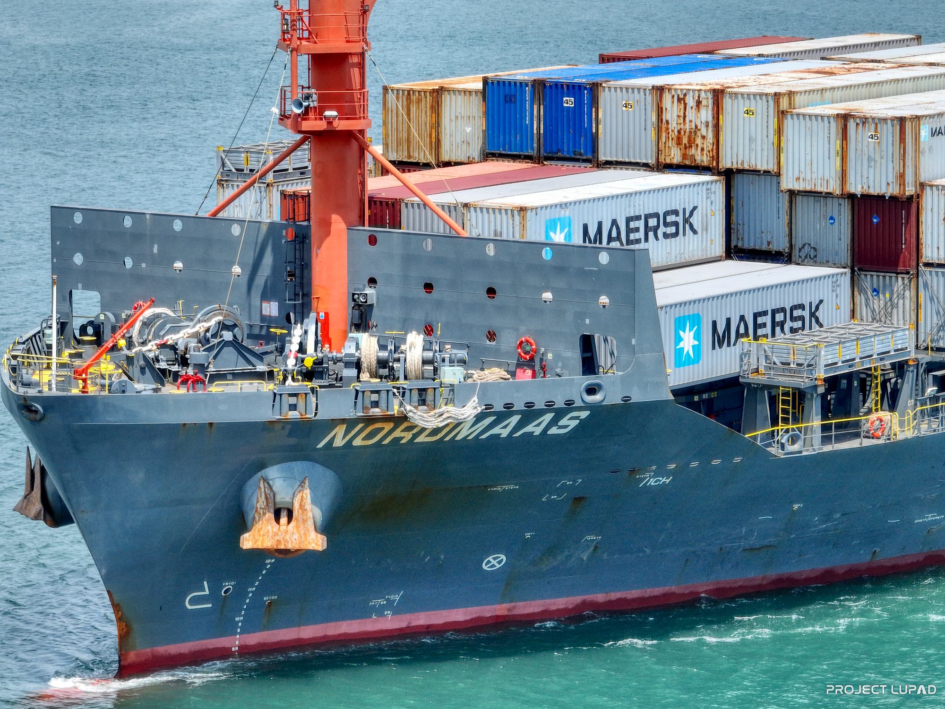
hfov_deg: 12.3
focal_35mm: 161
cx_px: 472
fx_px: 4395
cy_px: 354
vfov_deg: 9.2
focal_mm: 29.85
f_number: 4.4
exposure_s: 1/240
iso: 100
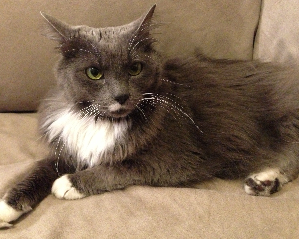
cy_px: 118
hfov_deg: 51.5
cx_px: 157
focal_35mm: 35
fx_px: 310
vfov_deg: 42.2
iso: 800
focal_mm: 4.13
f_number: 2.4
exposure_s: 1/15
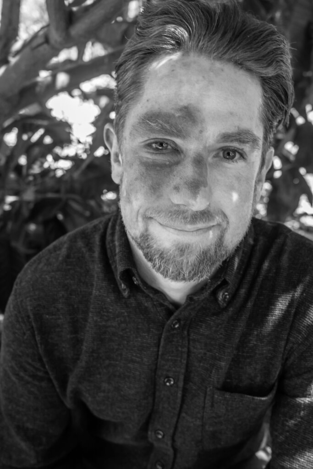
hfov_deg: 34.2
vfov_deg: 49.5
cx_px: 156
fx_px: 508
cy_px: 234
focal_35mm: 39
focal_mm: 39
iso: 800
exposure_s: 1/100
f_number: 6.3
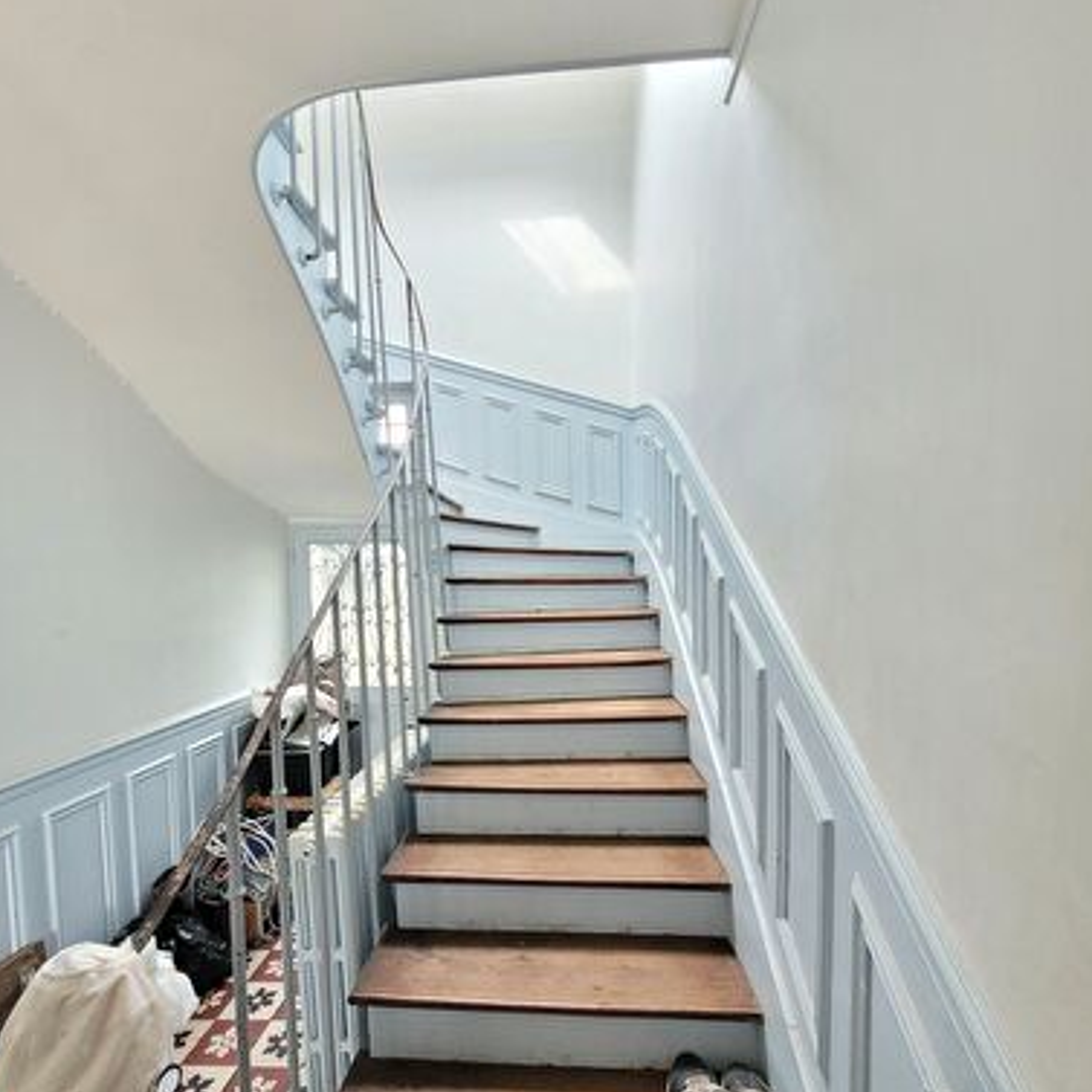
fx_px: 571
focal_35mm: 16
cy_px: 613
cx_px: 539
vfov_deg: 87.0
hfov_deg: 87.4
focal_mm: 1.74
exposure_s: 1/50
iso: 320
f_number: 2.2
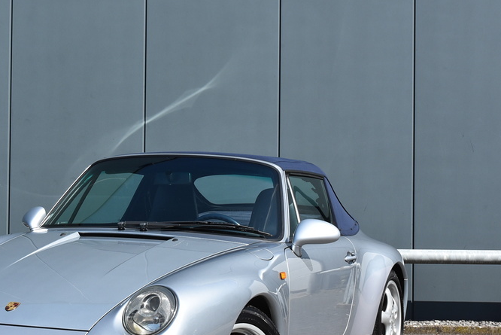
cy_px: 182
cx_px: 133
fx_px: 1365
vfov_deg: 14.0
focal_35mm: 98
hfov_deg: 20.7
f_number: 8
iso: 250
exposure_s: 1/500
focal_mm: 34
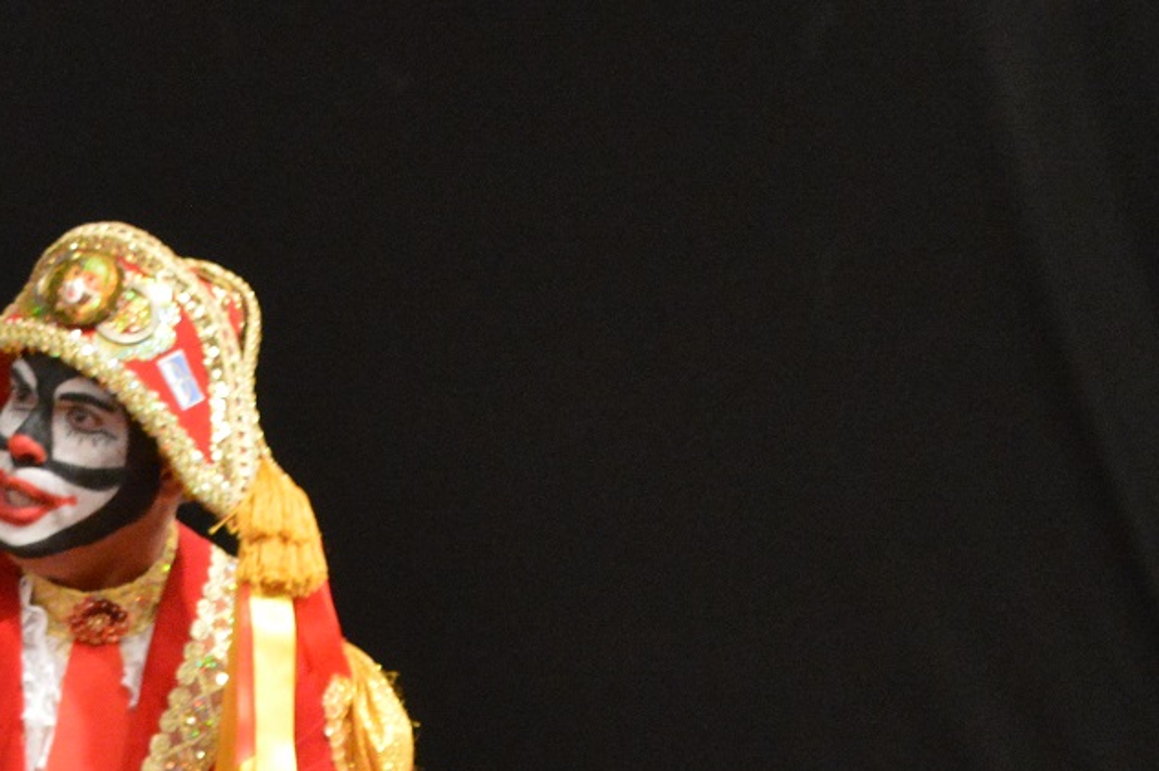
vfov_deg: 5.7
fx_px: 7688
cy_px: 1080
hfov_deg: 8.5
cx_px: -392
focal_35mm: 239
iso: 2800
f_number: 5.6
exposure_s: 1/60
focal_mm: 50
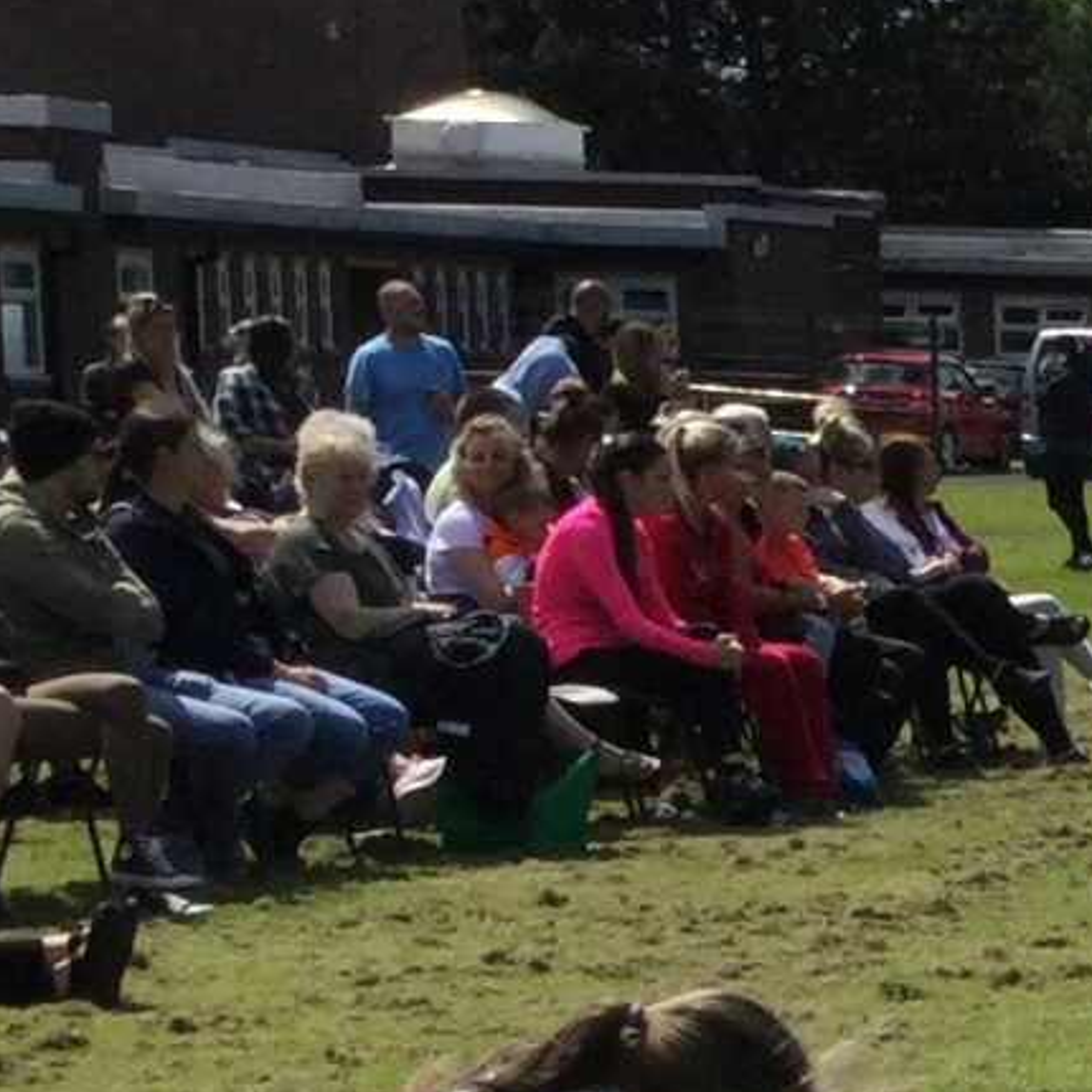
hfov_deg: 9.8
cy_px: 1369
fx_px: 5818
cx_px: 2387
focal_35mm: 163
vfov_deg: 10.5
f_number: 2.4
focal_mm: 3.3
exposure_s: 1/2037
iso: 25
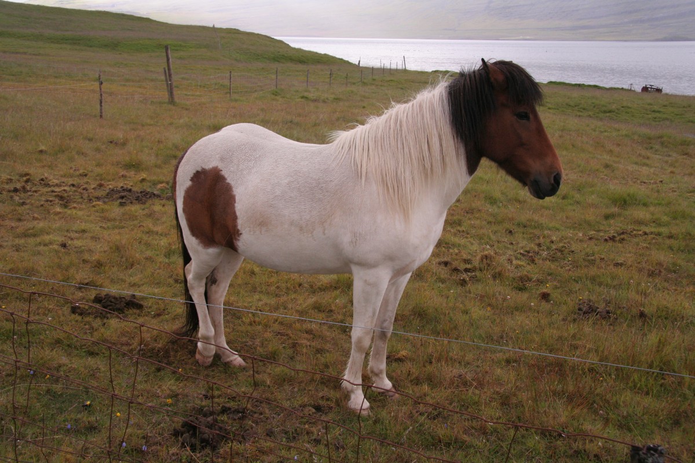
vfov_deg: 29.9
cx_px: 348
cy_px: 232
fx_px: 869
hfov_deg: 43.6
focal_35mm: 45
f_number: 8
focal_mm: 28
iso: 800
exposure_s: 1/100
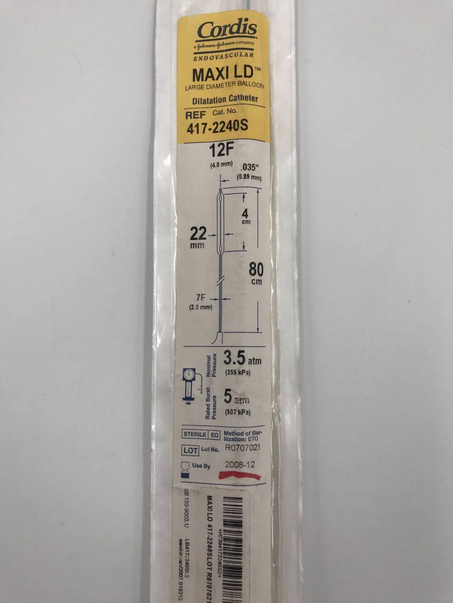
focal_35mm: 28
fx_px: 488
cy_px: 302
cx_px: 226
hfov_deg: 49.8
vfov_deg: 63.4
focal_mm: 3.99
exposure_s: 1/185
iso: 20
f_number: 1.8
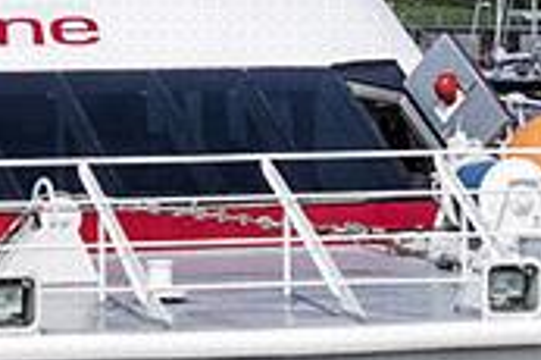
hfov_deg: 11.3
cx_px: -103
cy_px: -59
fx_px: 2672
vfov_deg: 7.6
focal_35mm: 178
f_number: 10
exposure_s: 1/550
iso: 400
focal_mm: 21.4
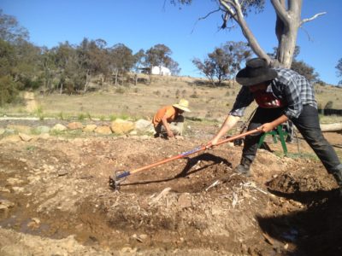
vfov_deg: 40.7
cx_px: 171
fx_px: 346
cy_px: 128
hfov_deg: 52.6
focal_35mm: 35
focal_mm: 4.28
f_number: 2.4
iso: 50
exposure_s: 1/1346
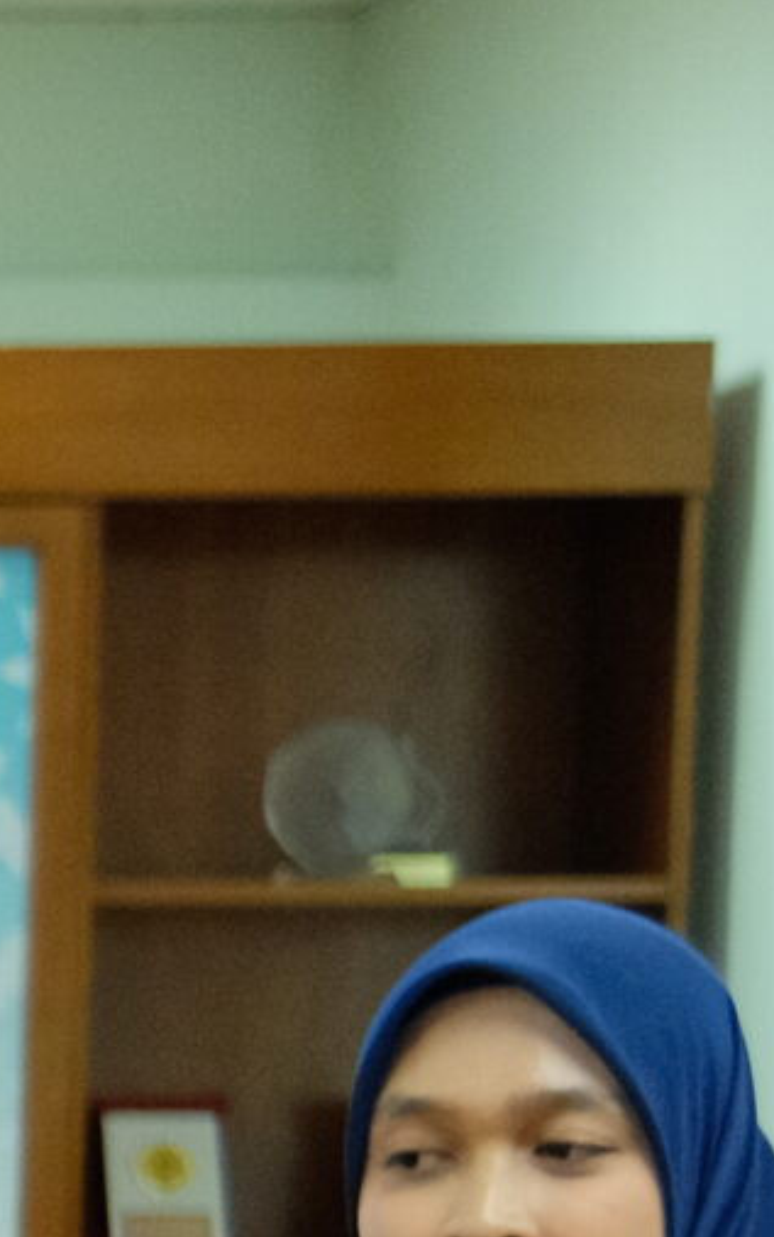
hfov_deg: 6.3
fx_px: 6073
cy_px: 2036
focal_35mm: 180
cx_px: -2031
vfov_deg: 11.0
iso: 2000
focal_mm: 23
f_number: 2
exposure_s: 1/160
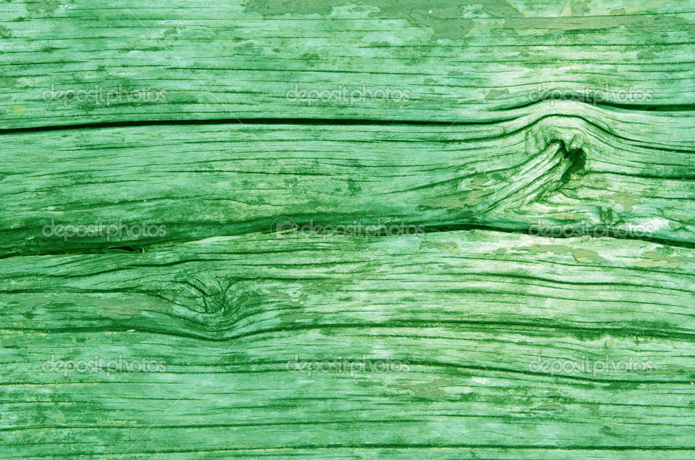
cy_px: 230
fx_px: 1734
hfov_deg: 22.7
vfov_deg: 15.1
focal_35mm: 90
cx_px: 348
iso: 400
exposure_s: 1/125
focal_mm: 60
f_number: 8
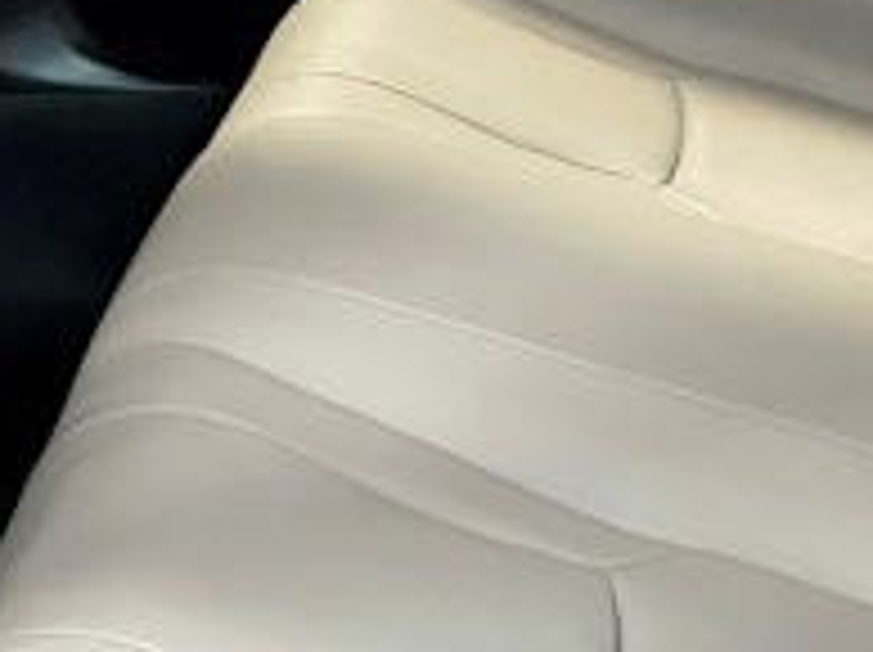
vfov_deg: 11.6
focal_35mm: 127
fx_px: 3199
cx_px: 162
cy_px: 76
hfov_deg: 15.4
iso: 1000
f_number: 1.78
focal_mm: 6.86
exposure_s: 1/60
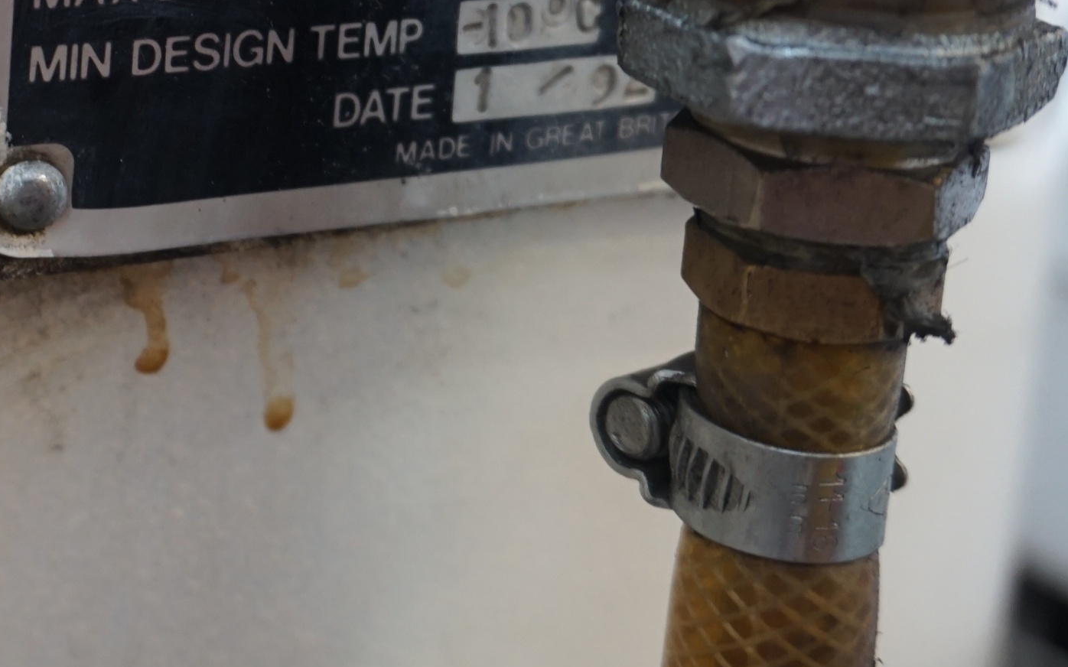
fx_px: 2392
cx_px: 202
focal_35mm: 82
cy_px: -70
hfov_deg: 24.7
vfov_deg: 15.5
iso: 640
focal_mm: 23
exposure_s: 1/60
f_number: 4
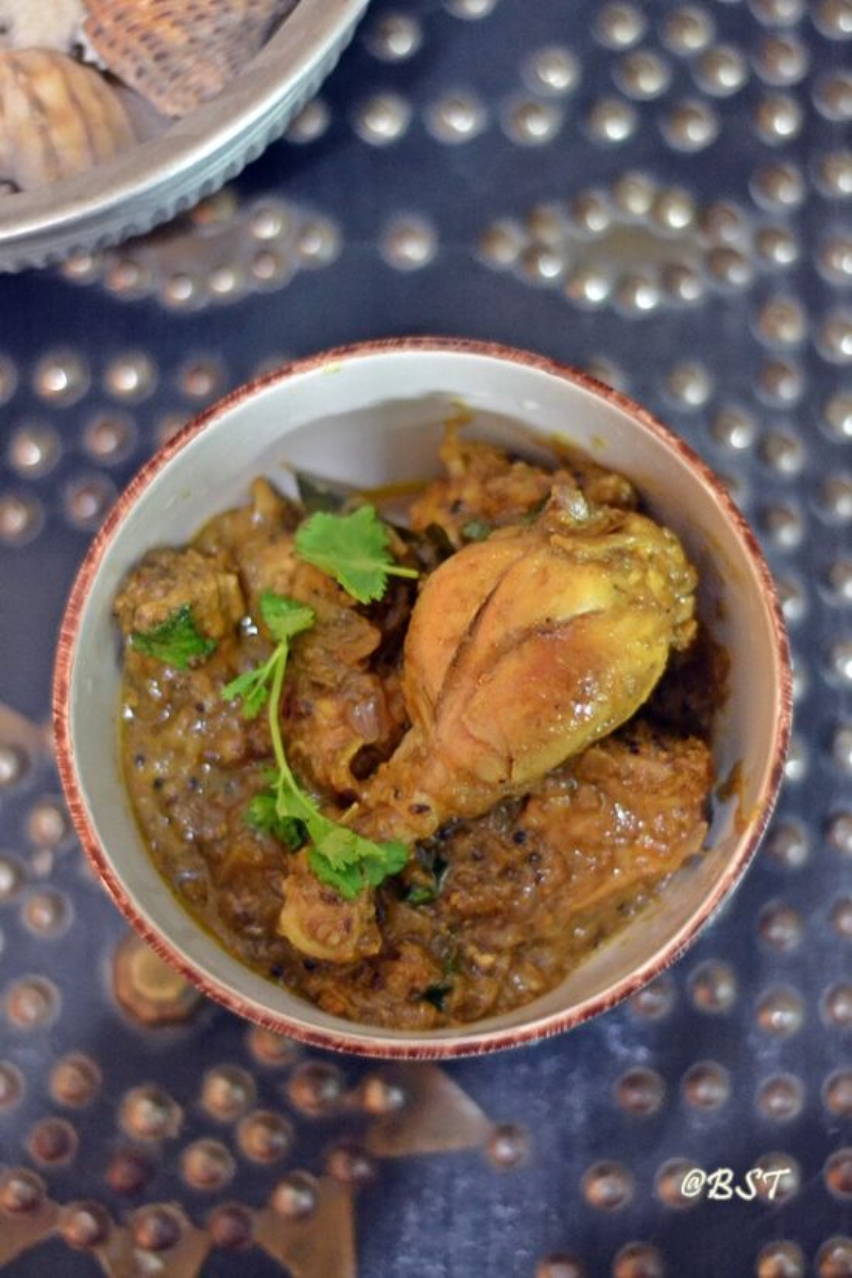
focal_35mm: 75
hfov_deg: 18.2
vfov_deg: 27.0
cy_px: 639
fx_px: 2662
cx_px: 426
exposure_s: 1/15
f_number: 1.8
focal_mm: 50
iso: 3200
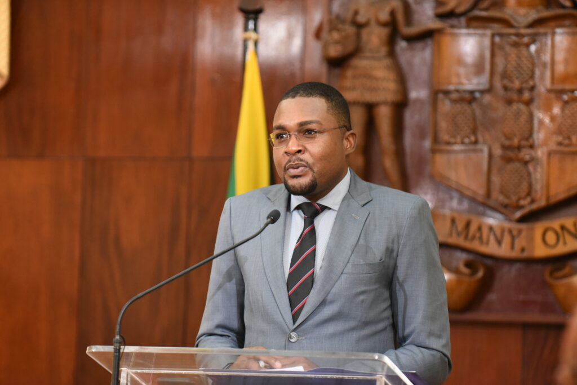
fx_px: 3126
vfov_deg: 7.0
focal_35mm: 195
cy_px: 192
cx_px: 288
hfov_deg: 10.5
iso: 4000
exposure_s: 1/320
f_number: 2.8
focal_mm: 195
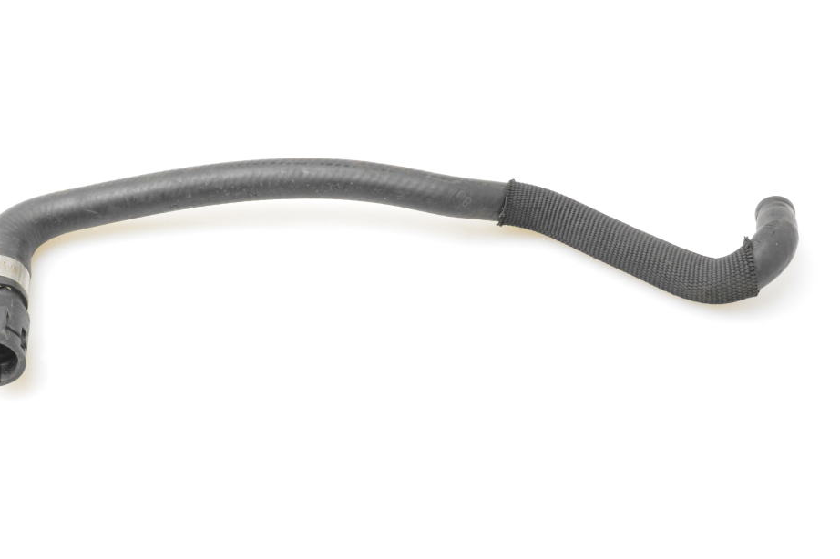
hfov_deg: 28.8
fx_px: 1633
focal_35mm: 70
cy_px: 274
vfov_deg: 19.4
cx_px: 375
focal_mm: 42
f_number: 8
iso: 6400
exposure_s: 1/250
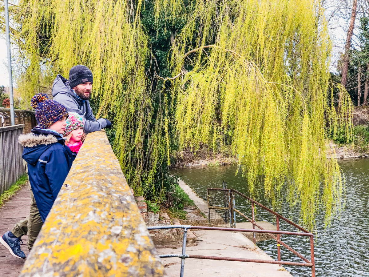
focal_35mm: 57
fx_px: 608
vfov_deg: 25.7
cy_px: 138
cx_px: 184
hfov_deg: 33.8
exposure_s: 1/125
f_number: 2.8
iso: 20
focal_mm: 6.6
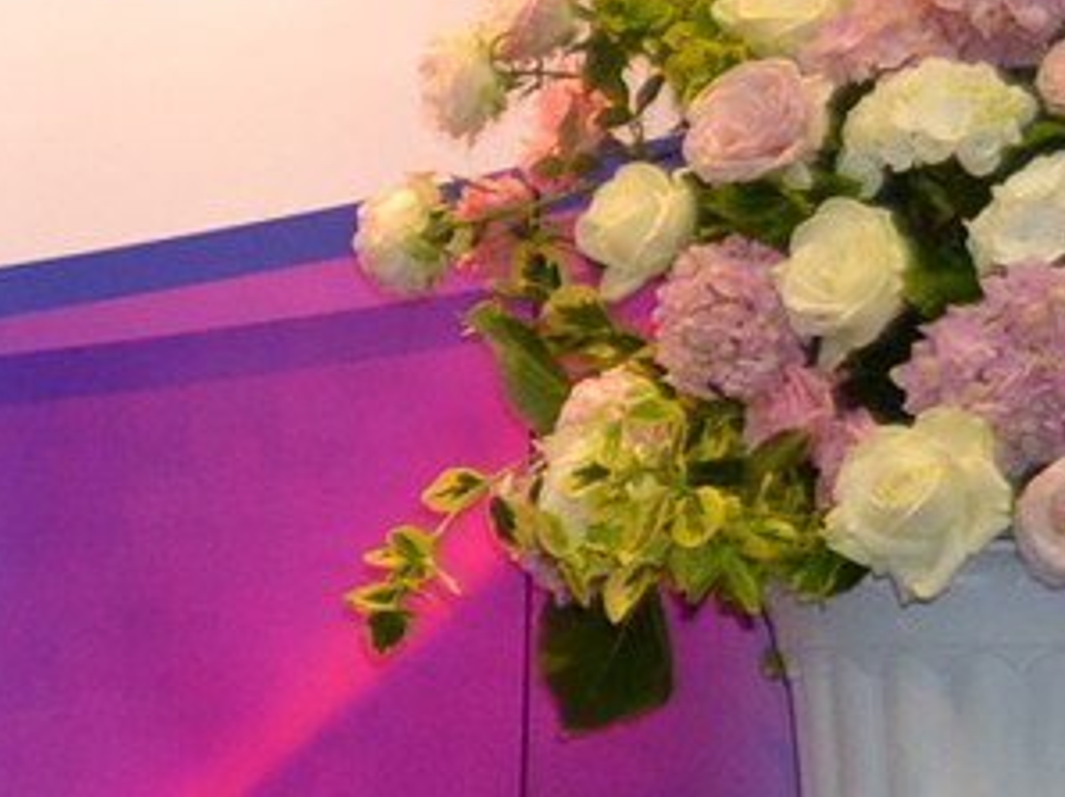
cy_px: 1106
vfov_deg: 7.9
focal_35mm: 186
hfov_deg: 9.5
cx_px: -1451
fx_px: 5718
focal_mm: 24
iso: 900
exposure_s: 1/60
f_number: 4
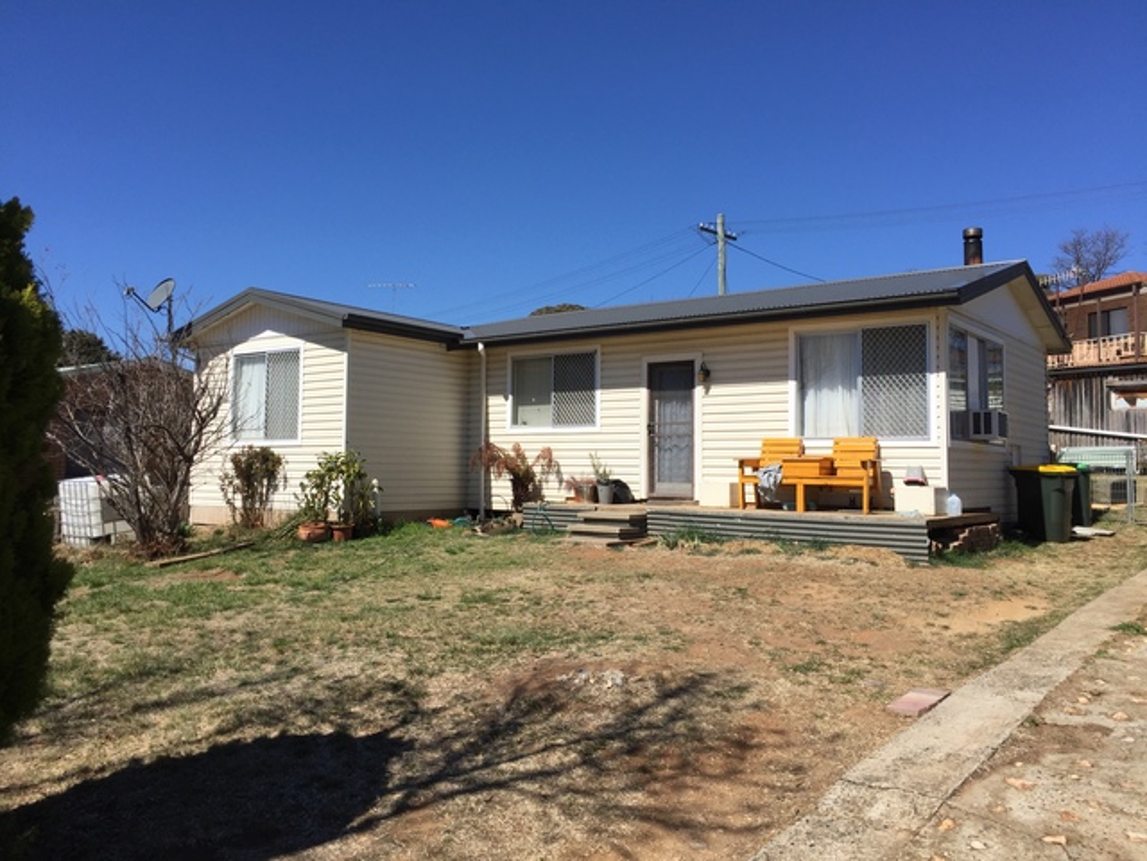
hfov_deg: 61.7
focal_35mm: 29
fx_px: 961
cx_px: 574
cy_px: 430
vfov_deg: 48.2
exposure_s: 1/2639
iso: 32
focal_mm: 4.15
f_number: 2.2
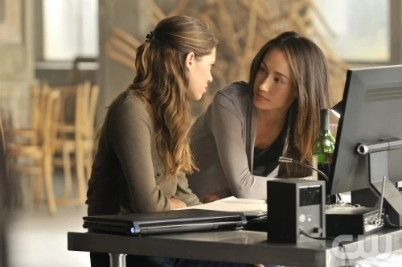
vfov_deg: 8.7
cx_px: 201
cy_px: 134
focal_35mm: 158
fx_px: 1756
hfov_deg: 13.1
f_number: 3.5
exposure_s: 1/80
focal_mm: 105
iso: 800
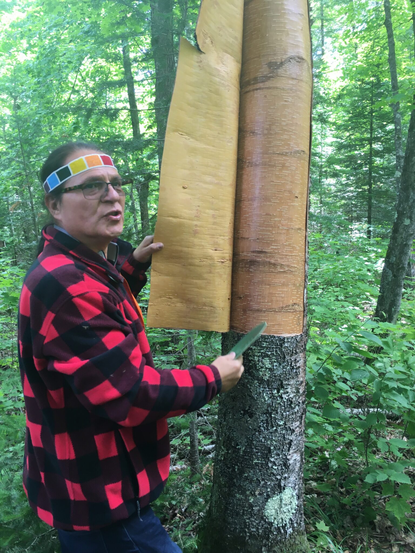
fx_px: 464
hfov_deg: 48.2
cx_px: 208
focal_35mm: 29
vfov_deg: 61.7
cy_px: 276
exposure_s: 1/40
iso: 25
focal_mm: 4.15
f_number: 2.2
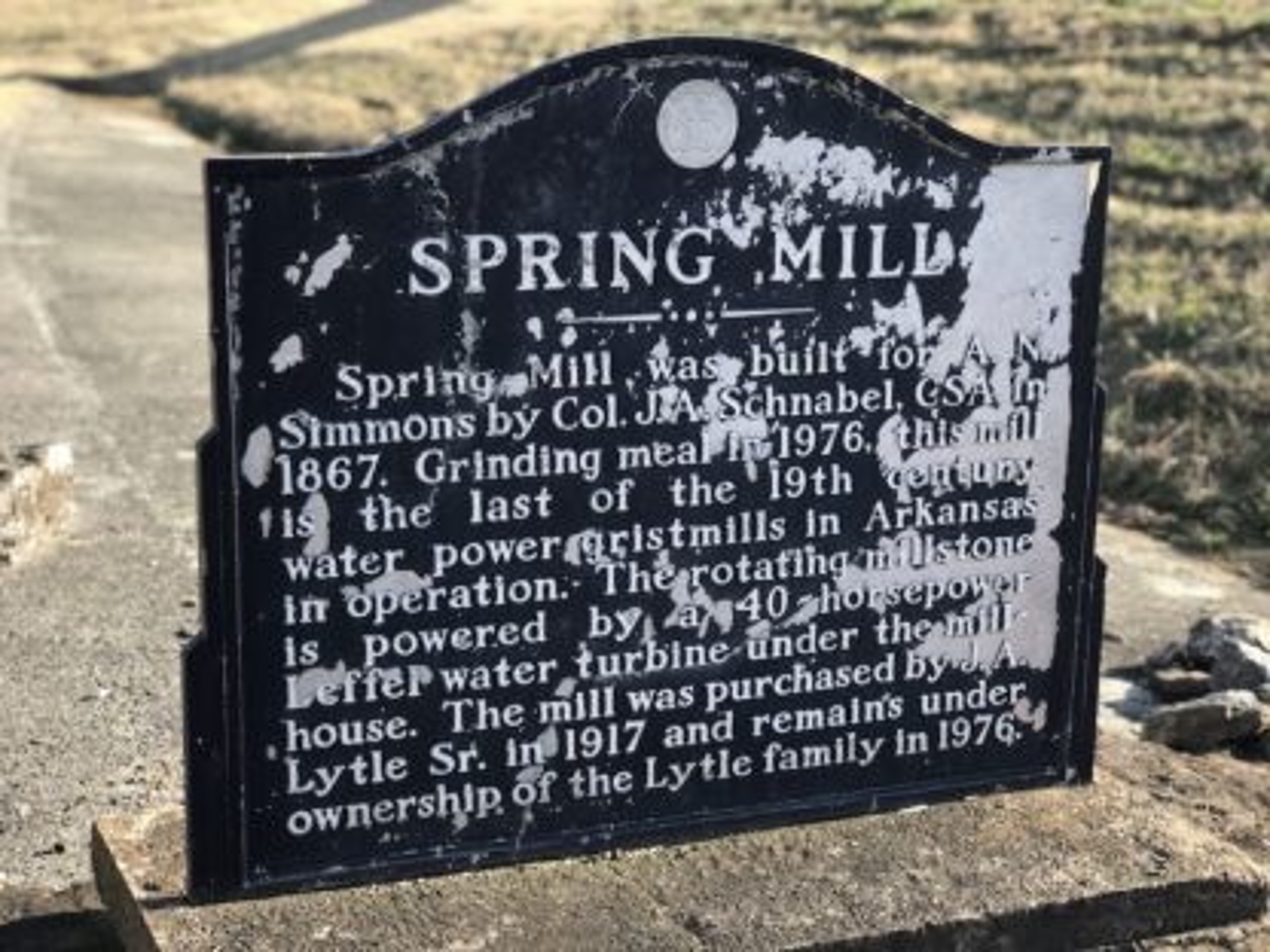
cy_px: 476
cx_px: 635
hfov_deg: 33.8
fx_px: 2091
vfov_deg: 25.7
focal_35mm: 57
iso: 20
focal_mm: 6.6
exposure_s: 1/216
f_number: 2.8
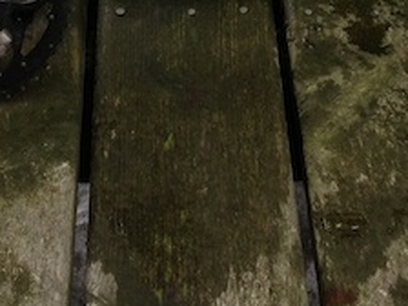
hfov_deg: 16.6
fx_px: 1391
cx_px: 122
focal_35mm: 118
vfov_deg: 11.7
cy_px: -222
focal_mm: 4.13
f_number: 2.4
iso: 50
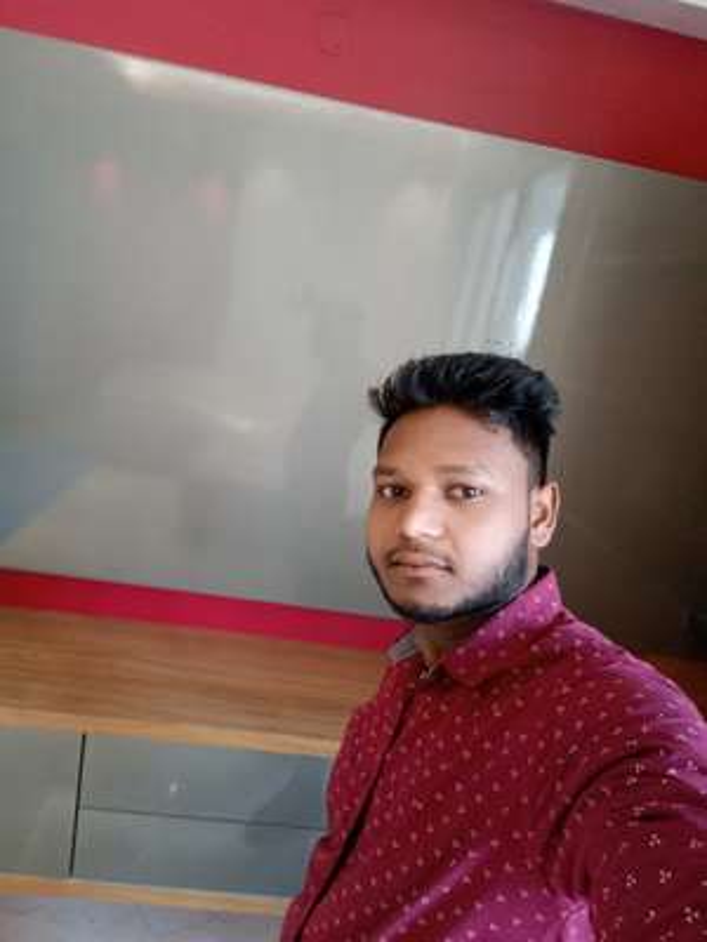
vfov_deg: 63.4
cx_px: 354
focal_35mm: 28
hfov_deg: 49.7
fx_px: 762
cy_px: 471
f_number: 2
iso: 206
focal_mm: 3.41
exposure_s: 1/33.3
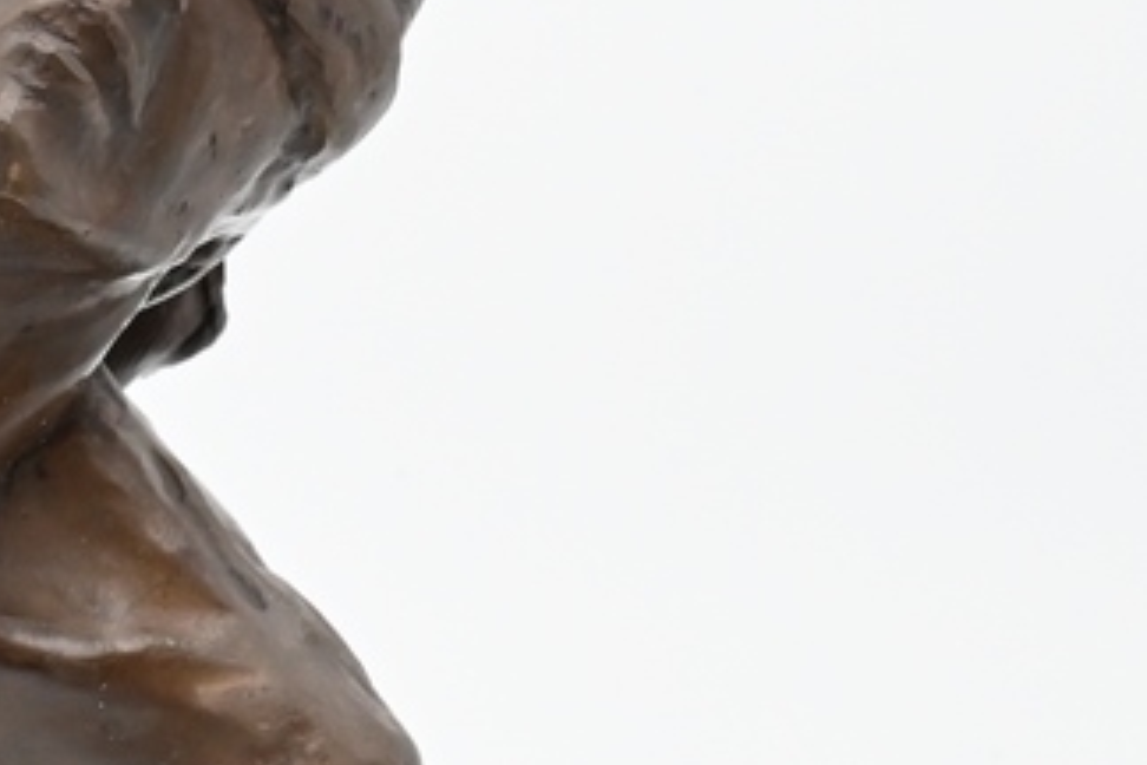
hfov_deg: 13.6
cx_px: -78
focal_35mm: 148
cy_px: -161
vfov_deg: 9.2
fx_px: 4715
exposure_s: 1/50
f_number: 20
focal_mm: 48
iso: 8000
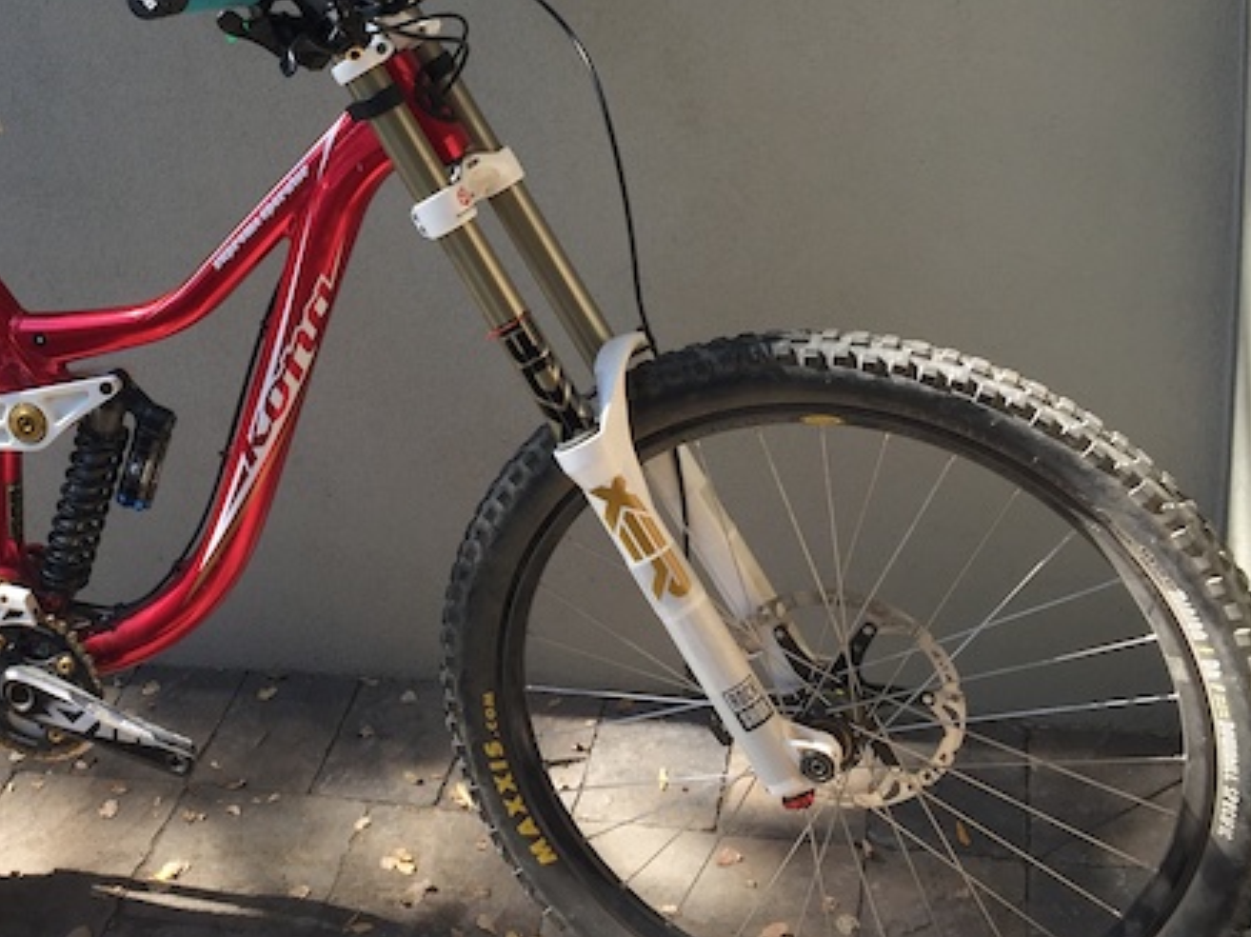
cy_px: 260
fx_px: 1914
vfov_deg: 27.2
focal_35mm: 53
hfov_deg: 34.9
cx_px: 226
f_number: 2.2
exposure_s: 1/235
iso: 32
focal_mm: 4.15
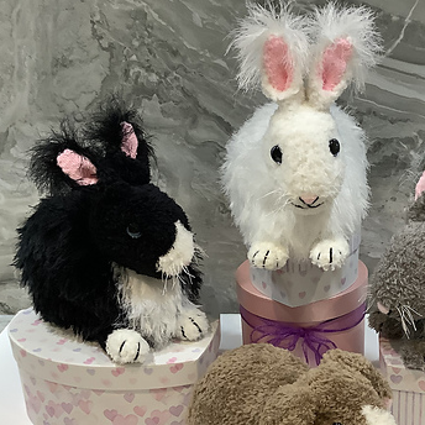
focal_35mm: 51
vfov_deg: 33.1
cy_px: 288
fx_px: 708
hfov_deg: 33.1
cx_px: 289
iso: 200
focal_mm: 3.3
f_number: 2.4
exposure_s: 1/60
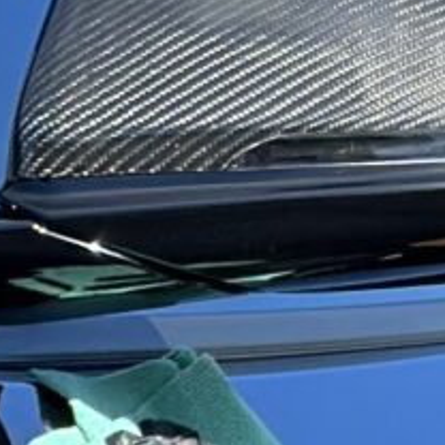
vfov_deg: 4.4
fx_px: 5687
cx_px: 796
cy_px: 1198
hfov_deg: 4.4
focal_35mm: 391
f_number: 1.78
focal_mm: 6.86
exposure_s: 1/1916
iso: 80
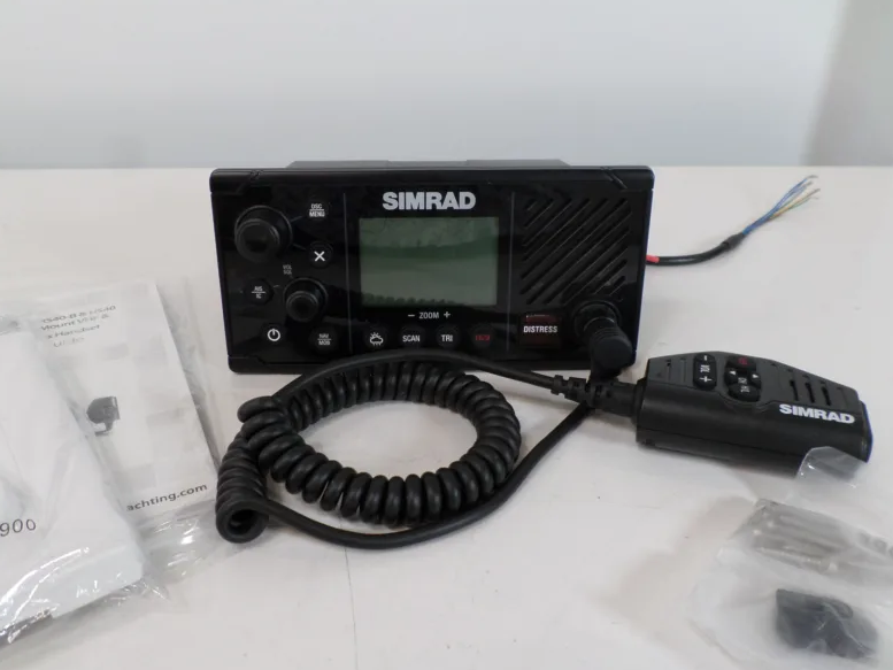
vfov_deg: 48.2
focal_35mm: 29
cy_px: 338
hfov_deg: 61.6
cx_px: 433
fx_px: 748
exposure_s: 1/45
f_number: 2.5
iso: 80
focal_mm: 4.5
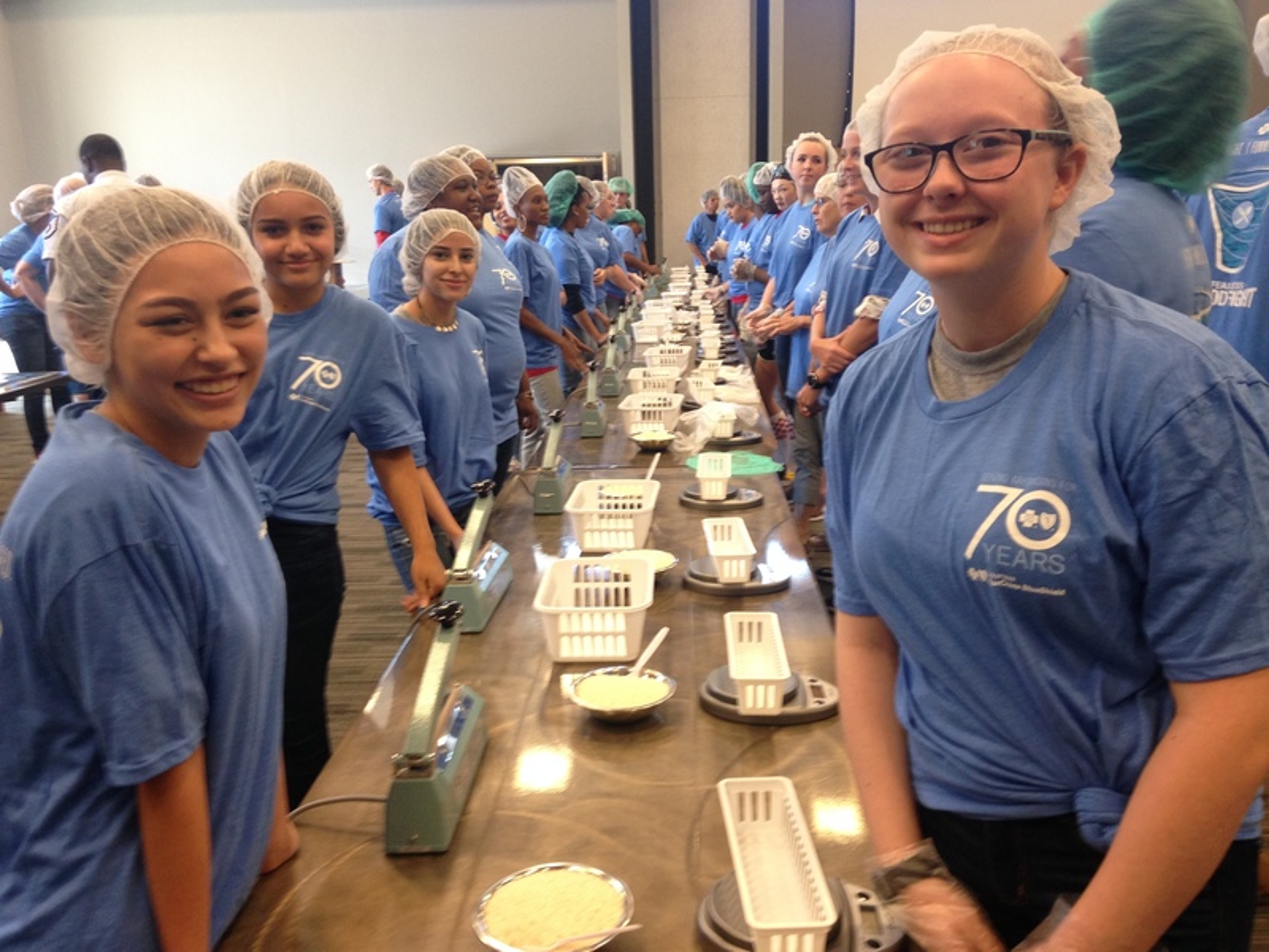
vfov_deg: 42.9
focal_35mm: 33
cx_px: 634
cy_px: 476
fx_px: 1210
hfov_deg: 55.4
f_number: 2.4
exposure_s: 1/20
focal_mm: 4.12
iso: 100
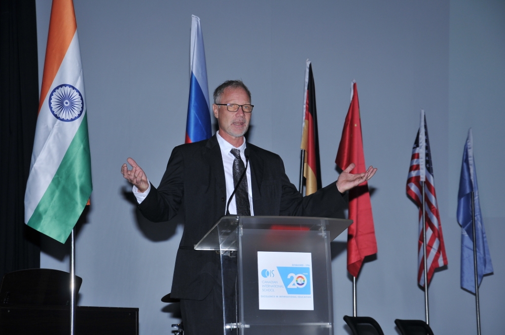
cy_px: 168
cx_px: 252
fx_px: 1681
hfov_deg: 17.1
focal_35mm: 120
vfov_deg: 11.4
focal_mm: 80
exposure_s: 1/160
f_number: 8
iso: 250
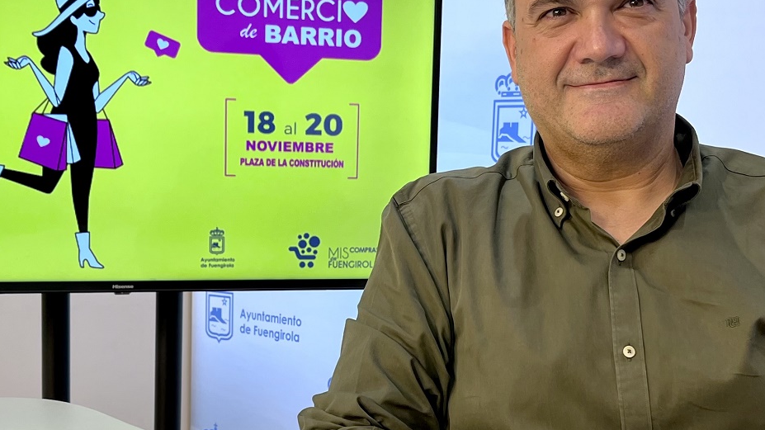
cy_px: 275
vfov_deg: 21.8
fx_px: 1115
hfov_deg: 37.9
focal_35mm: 55
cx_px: 385
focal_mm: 5.1
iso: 40
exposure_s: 1/90
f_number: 1.6
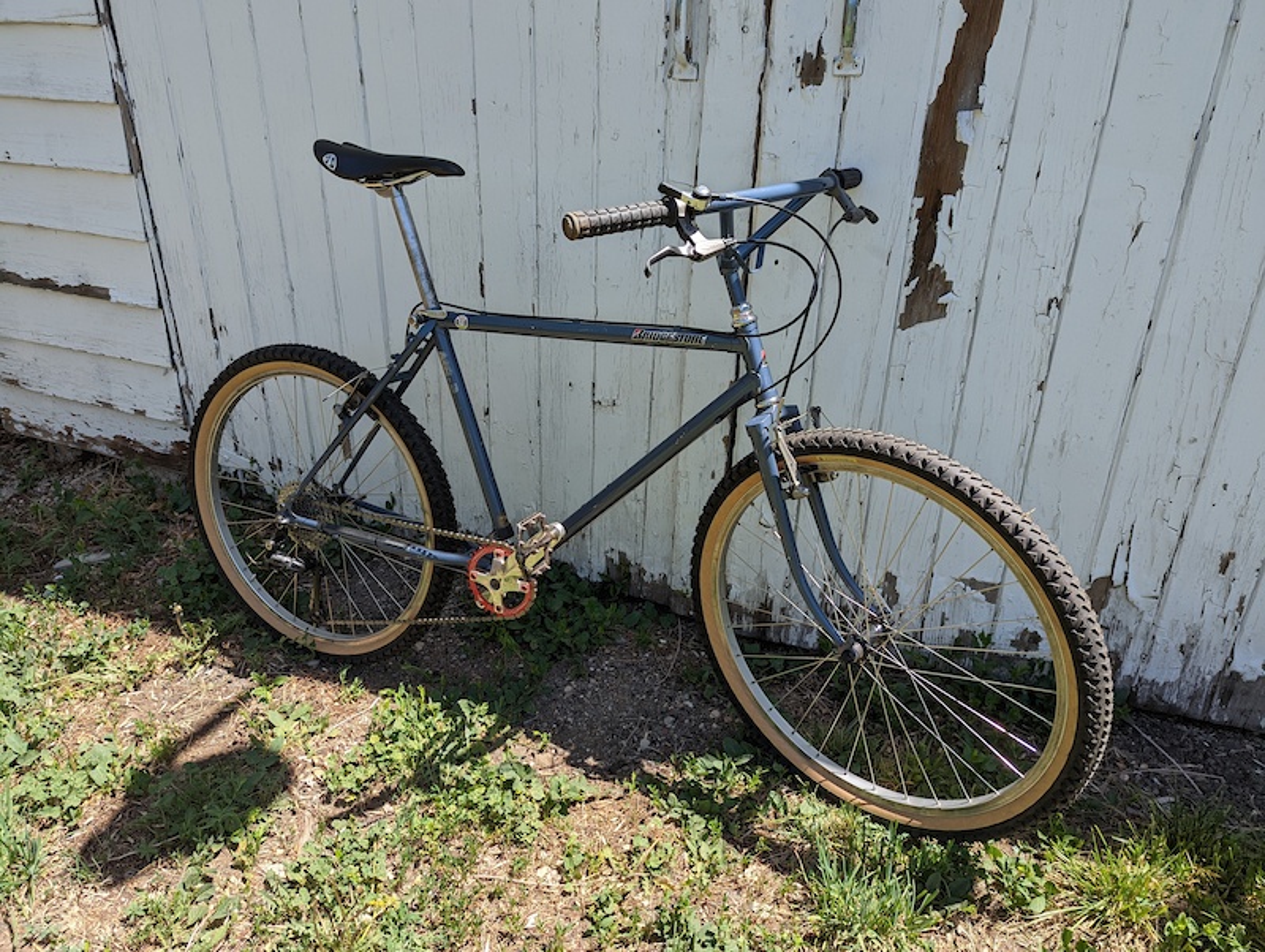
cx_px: 632
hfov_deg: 71.5
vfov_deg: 56.9
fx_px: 878
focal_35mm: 24
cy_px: 476
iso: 45
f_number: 1.85
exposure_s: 1/1029
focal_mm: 6.81
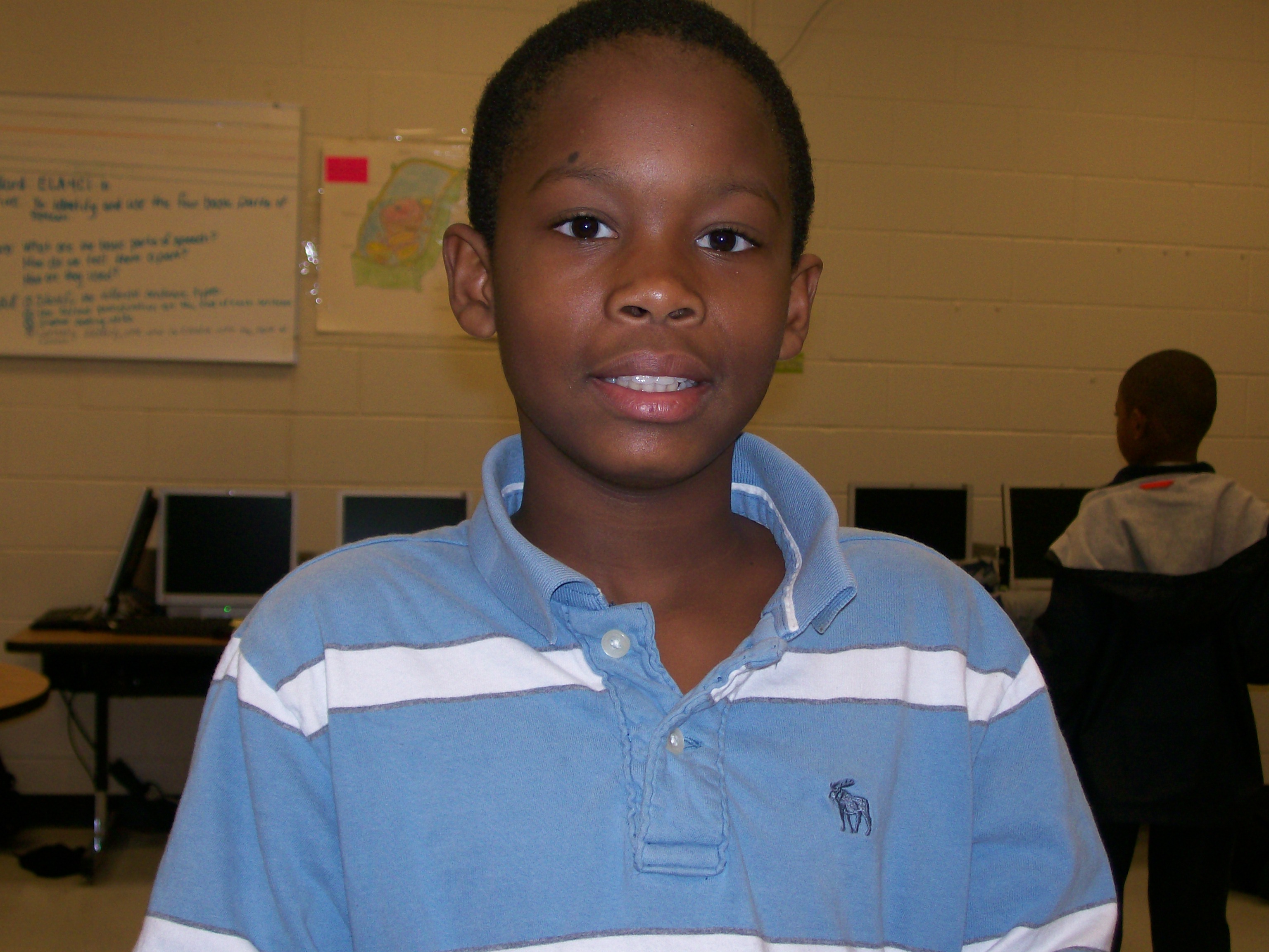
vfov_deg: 26.1
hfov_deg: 34.3
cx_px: 634
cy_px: 476
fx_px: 2053
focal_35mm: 56
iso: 80
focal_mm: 9.4
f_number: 3.4
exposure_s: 1/83.6
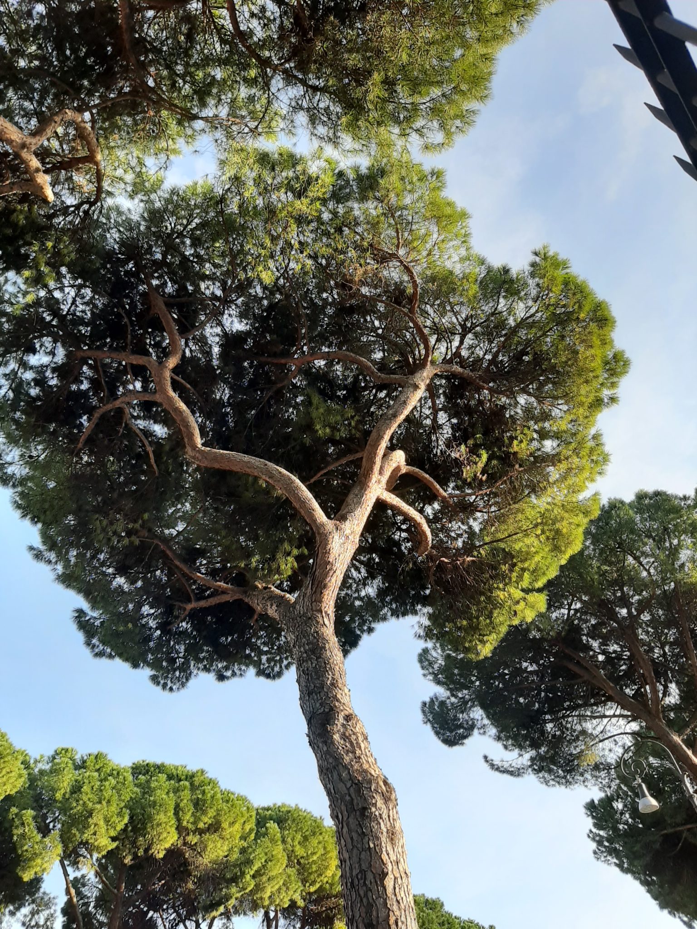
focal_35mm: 26
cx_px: 348
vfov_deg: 67.3
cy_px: 464
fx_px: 698
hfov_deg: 53.1
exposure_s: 1/468
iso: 40
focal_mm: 3.93
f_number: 1.7
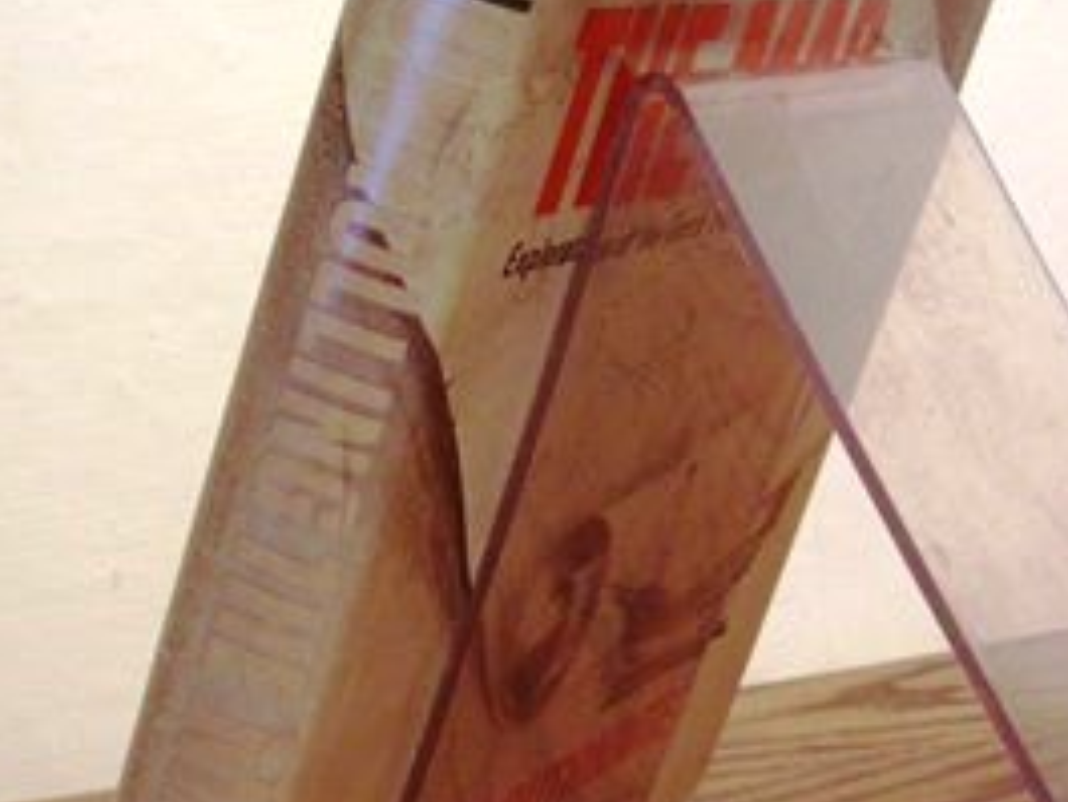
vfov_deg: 17.0
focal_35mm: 87
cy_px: 427
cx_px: 665
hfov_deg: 22.4
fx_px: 2685
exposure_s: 1/10.8
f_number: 2.7
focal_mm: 7.5
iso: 400
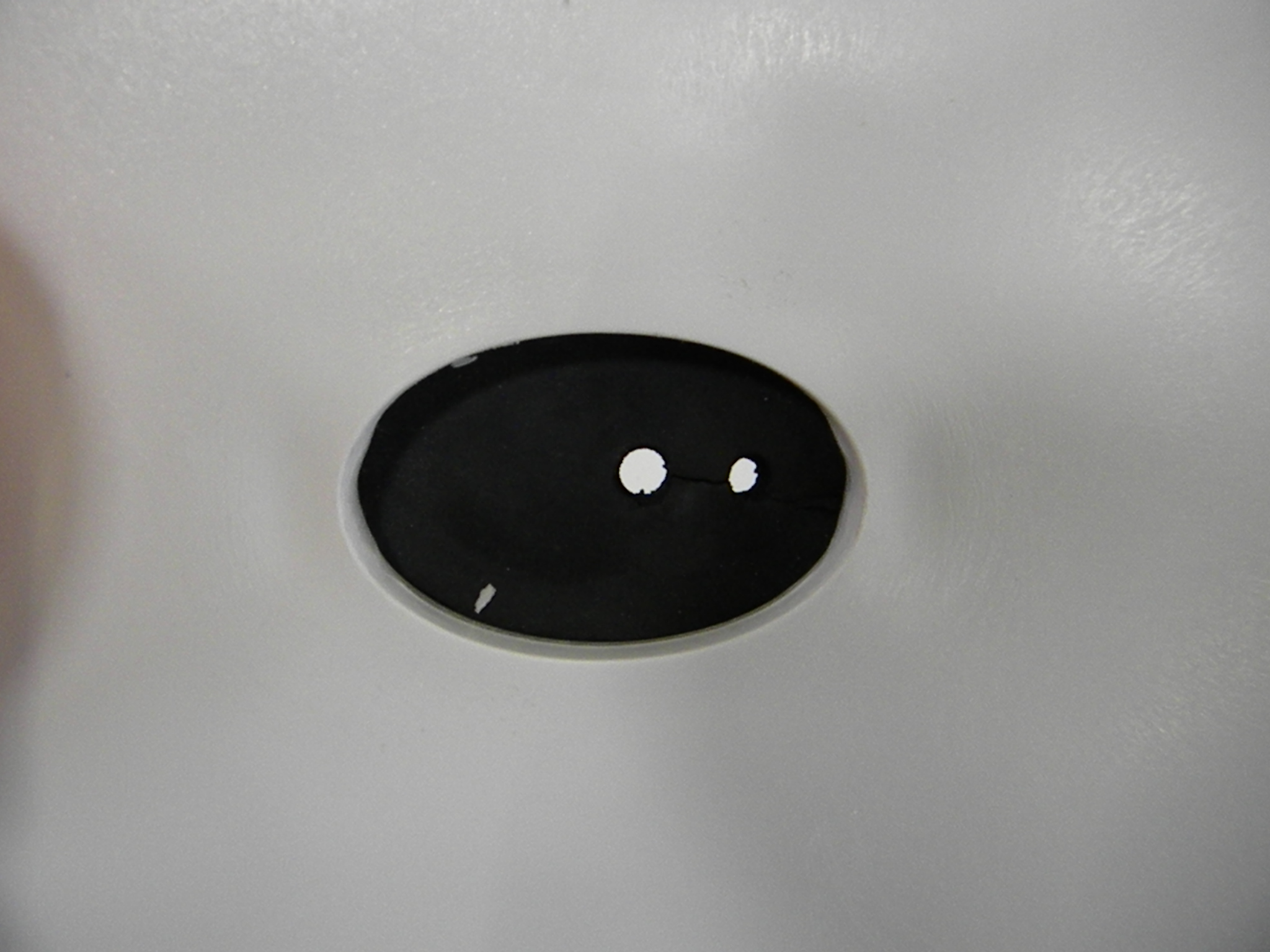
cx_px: 635
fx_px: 1027
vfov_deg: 49.7
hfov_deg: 63.4
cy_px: 476
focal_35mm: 28
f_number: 3.5
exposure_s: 1/426
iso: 720
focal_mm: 5
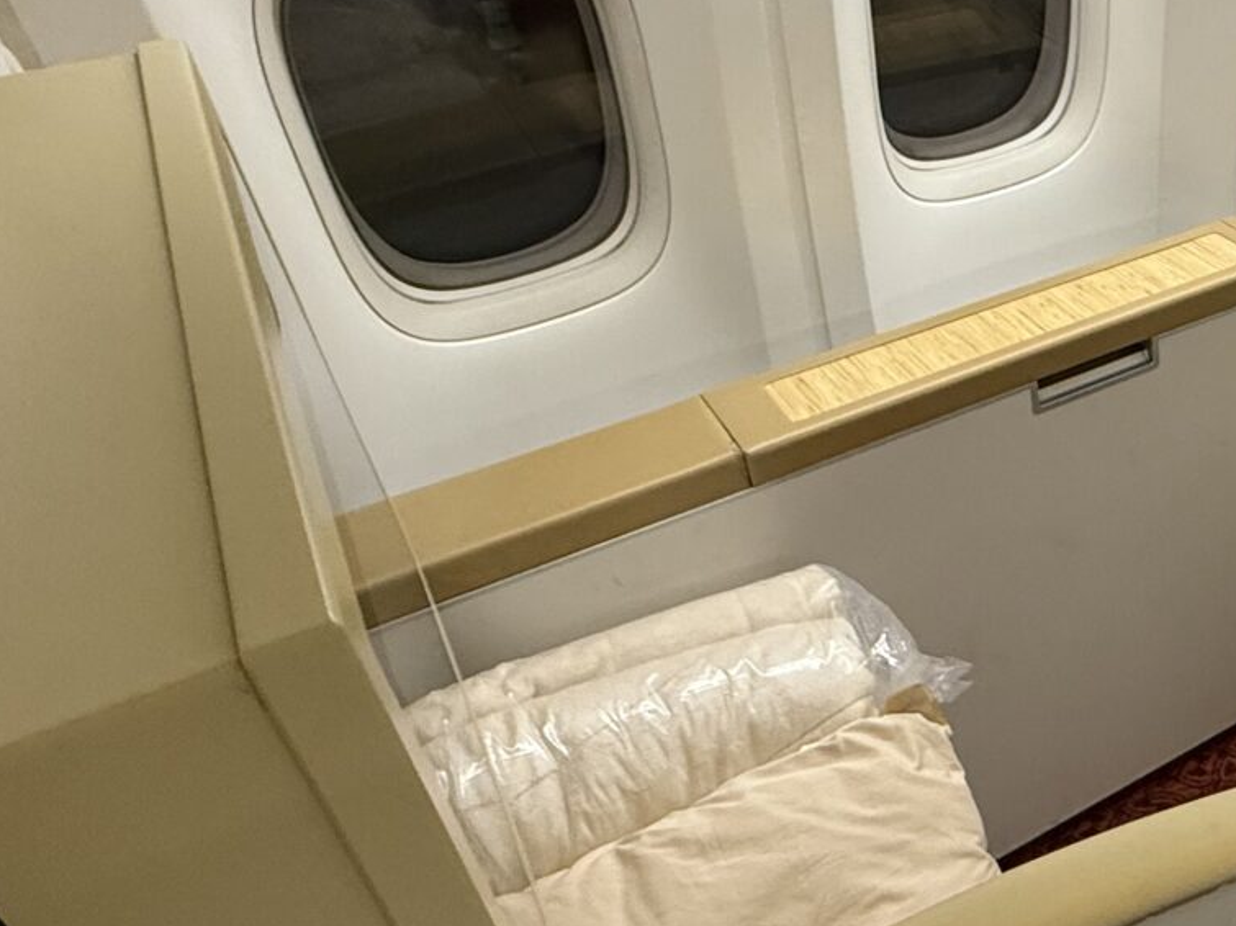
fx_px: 1357
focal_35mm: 38
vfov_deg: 37.7
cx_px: 1225
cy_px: 407
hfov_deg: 42.6
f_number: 2.2
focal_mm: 2.22
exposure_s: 1/76
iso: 320
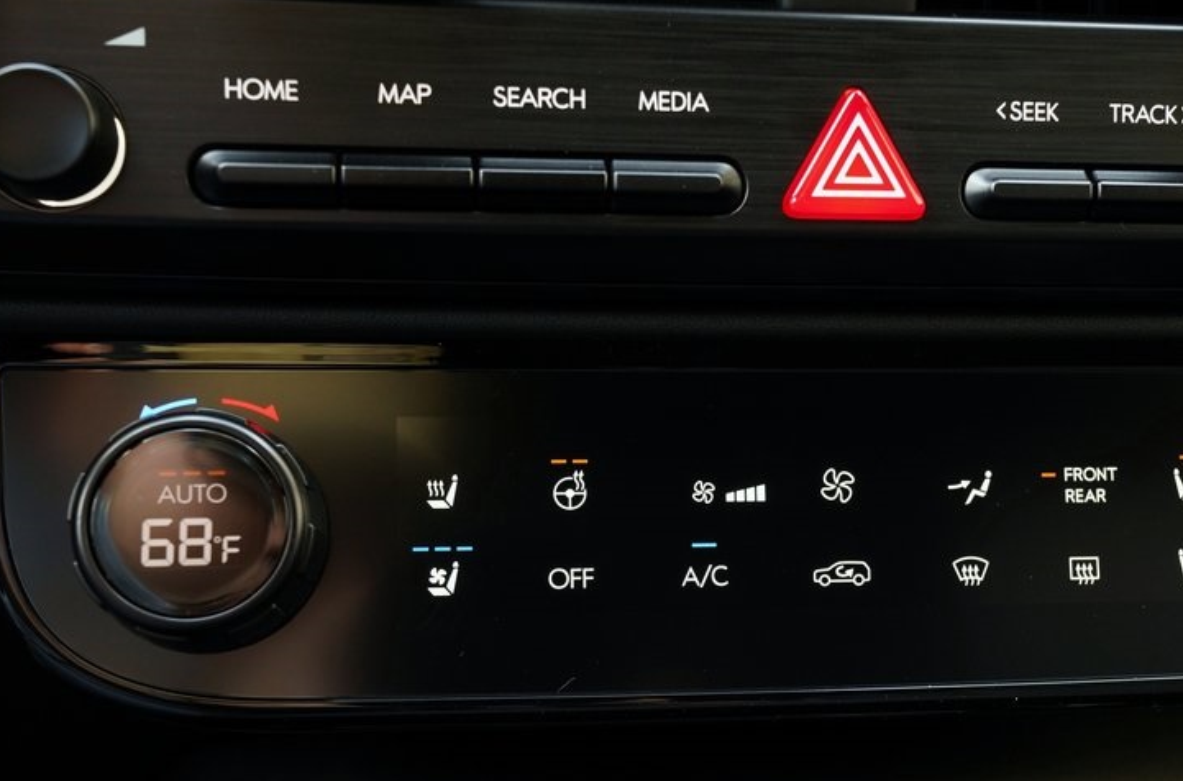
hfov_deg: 36.7
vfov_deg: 24.8
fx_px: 1769
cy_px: 490
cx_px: 770
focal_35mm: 54
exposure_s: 1/40
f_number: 7.1
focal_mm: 38
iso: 2500
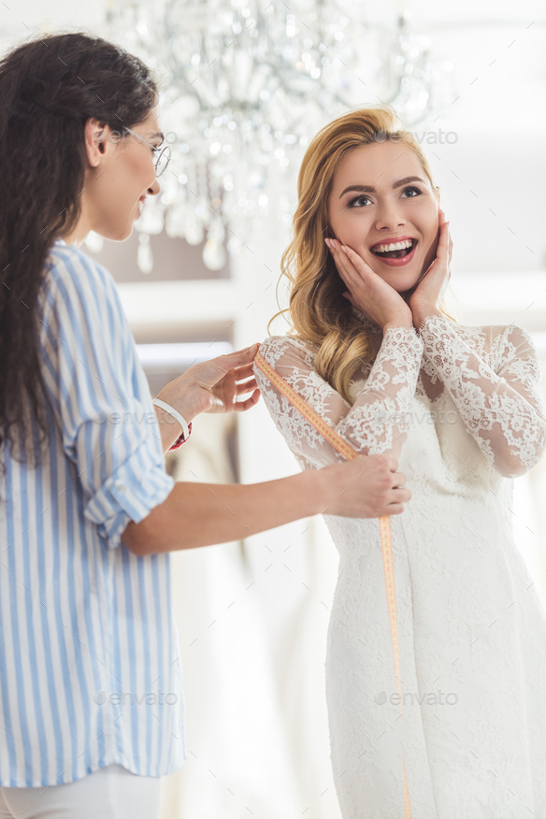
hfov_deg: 13.3
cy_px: 410
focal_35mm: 103
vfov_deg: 19.8
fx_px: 2343
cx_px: 273
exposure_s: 1/250
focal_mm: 102
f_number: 2.8
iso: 500
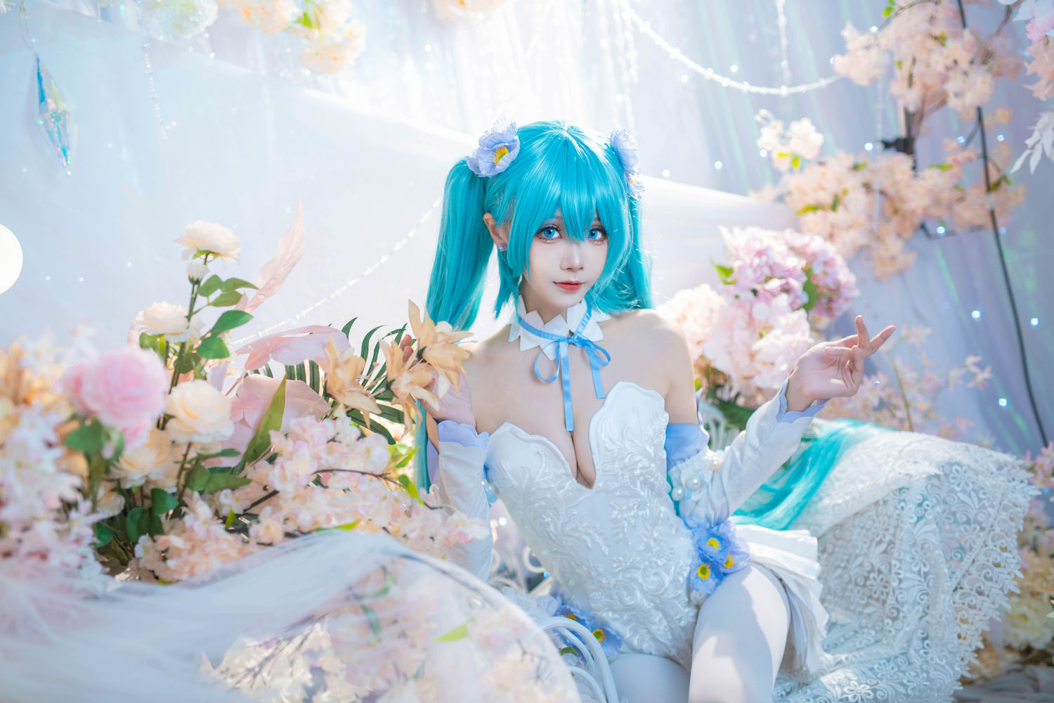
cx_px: 527
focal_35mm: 50
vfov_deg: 27.0
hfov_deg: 39.6
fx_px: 1464
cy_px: 352
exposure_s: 1/100
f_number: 1.8
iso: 100
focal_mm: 50
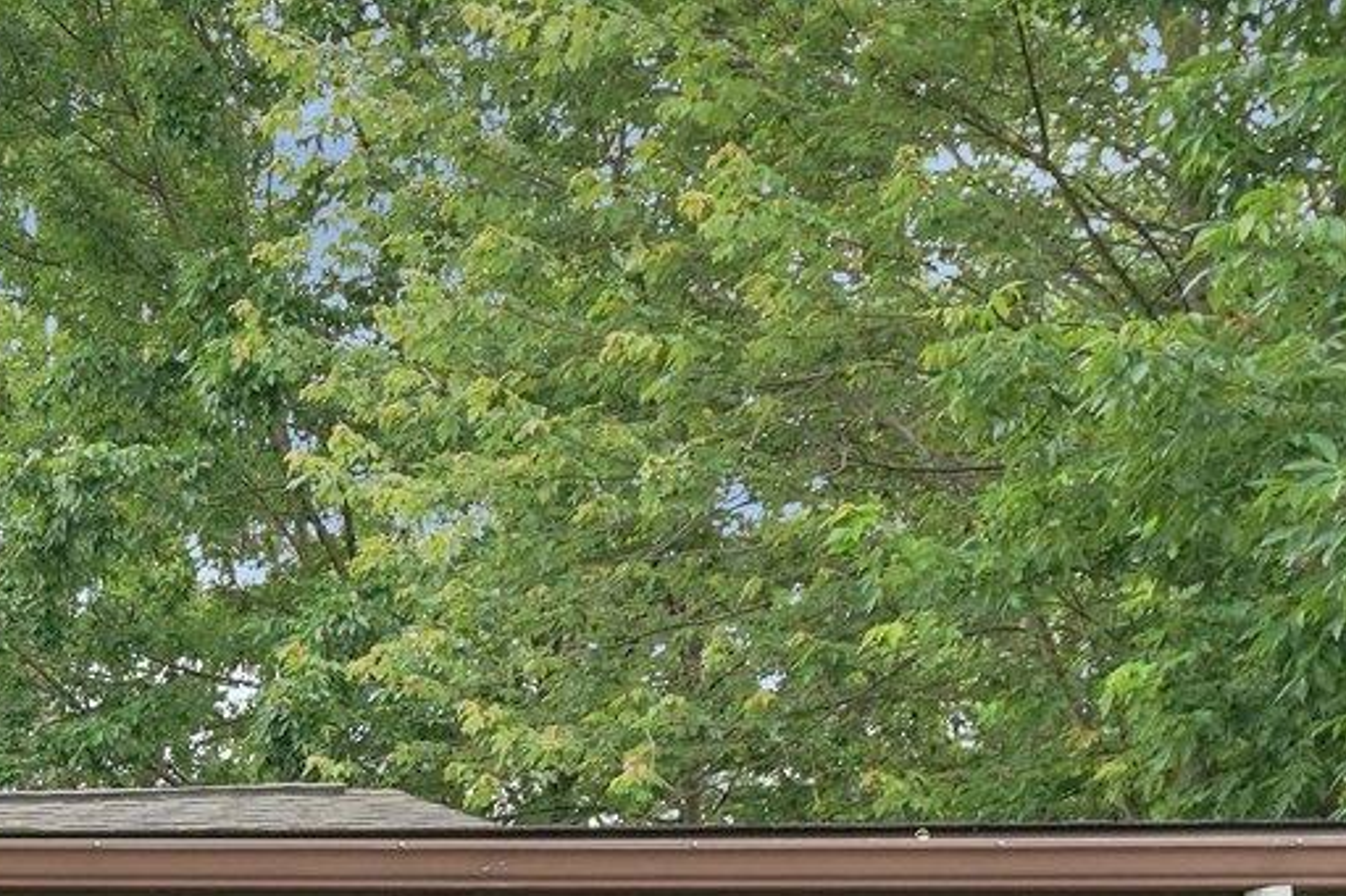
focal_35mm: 96
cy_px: 1328
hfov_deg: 17.9
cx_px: -923
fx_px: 3588
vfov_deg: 13.5
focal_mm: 24
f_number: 7.1
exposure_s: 1/400
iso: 640
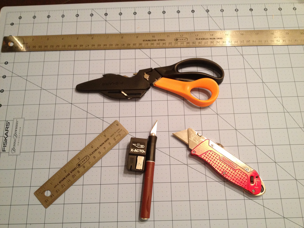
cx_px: 152
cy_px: 114
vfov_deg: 40.7
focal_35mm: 35
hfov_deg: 52.6
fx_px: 307
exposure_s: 1/20
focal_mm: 4.28
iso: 250
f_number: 2.4
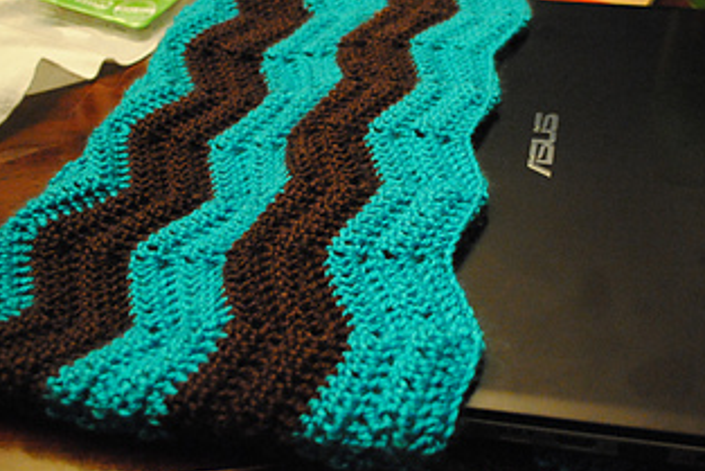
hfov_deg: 40.9
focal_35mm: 48
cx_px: 417
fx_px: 940
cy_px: 175
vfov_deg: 28.0
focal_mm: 20
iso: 1600
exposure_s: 1/6
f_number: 3.8
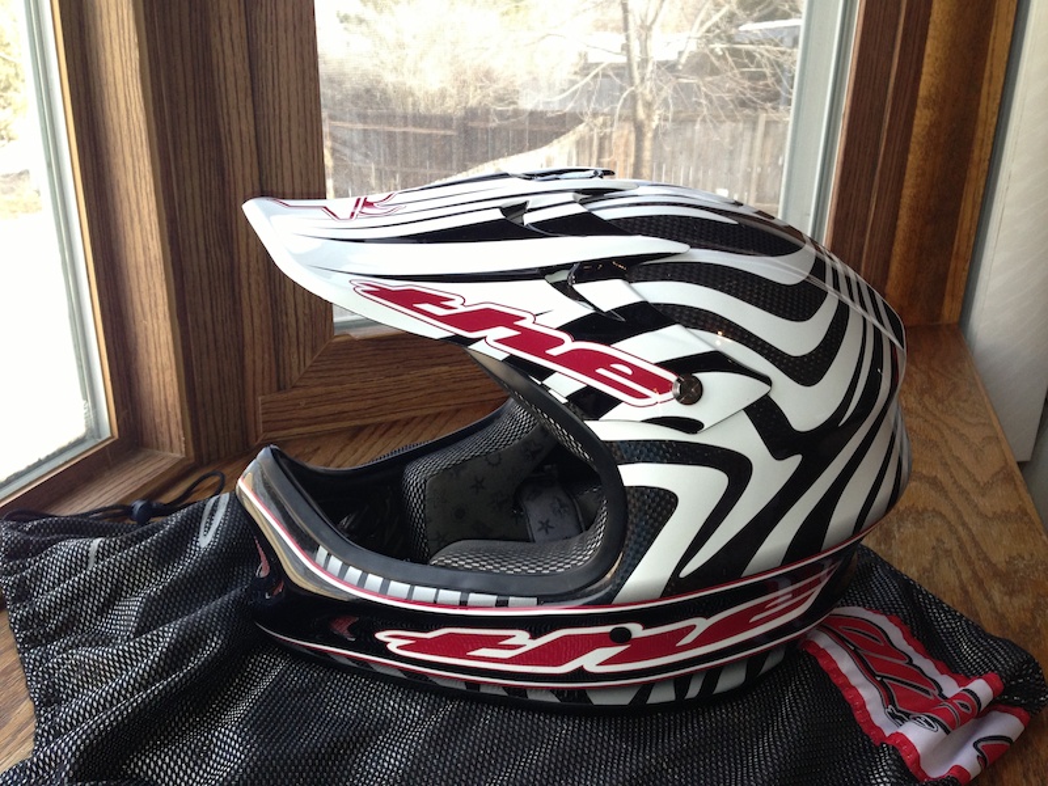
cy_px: 393
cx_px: 524
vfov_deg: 42.9
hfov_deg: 55.4
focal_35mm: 33
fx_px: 999
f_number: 2.4
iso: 100
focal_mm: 4.13
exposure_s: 1/120
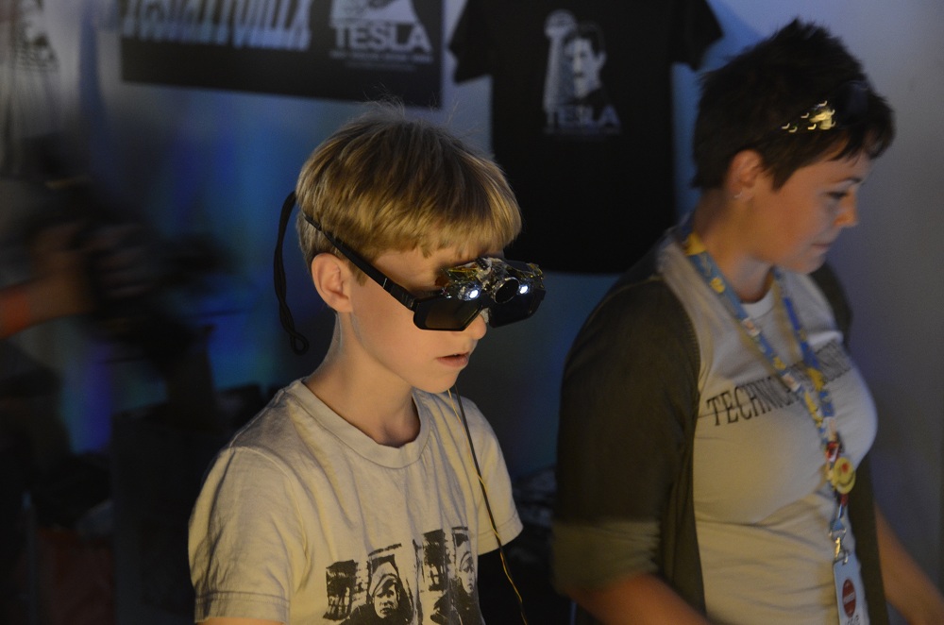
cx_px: 472
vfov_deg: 18.1
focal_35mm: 75
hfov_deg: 27.0
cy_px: 312
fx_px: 1962
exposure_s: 1/10
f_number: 4.5
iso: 1600
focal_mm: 50
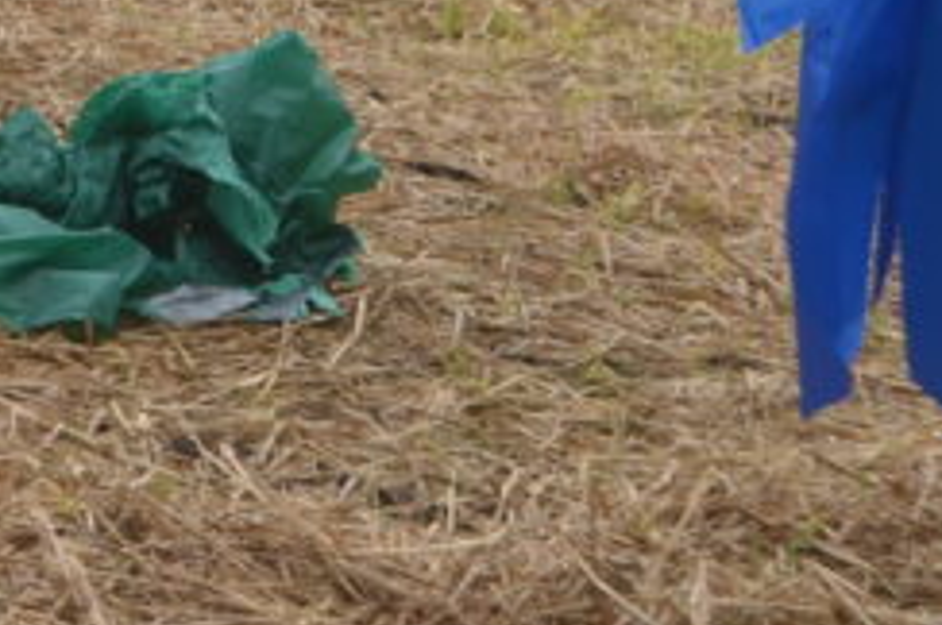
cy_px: -770
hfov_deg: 9.9
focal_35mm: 196
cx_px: -845
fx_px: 5128
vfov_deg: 6.7
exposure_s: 1/160
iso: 100
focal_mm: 29
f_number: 6.3
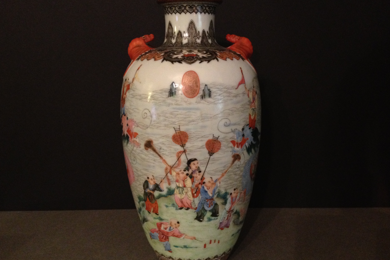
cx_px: 194
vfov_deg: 35.9
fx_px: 401
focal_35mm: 37
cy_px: 128
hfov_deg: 51.9
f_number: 2.4
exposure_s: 1/17
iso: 400
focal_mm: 4.28
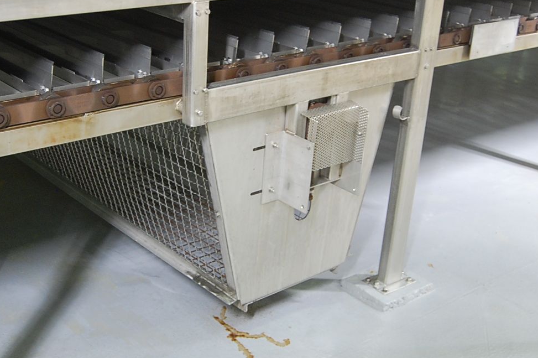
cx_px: 226
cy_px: 171
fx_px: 762
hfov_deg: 38.8
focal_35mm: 51
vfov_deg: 26.4
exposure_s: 1/13
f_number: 3.8
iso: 800
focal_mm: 22
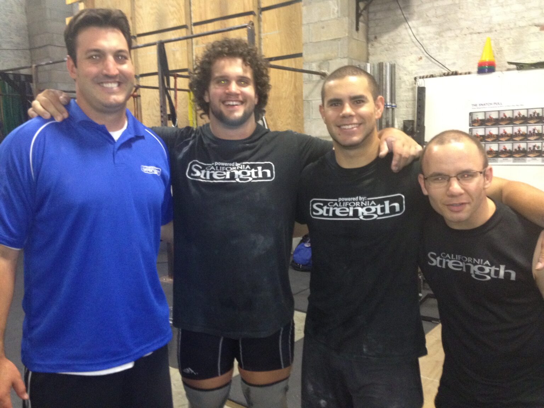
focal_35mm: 35
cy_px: 204
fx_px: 550
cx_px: 272
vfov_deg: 40.7
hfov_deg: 52.6
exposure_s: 1/20
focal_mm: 4.28
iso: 400
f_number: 2.4
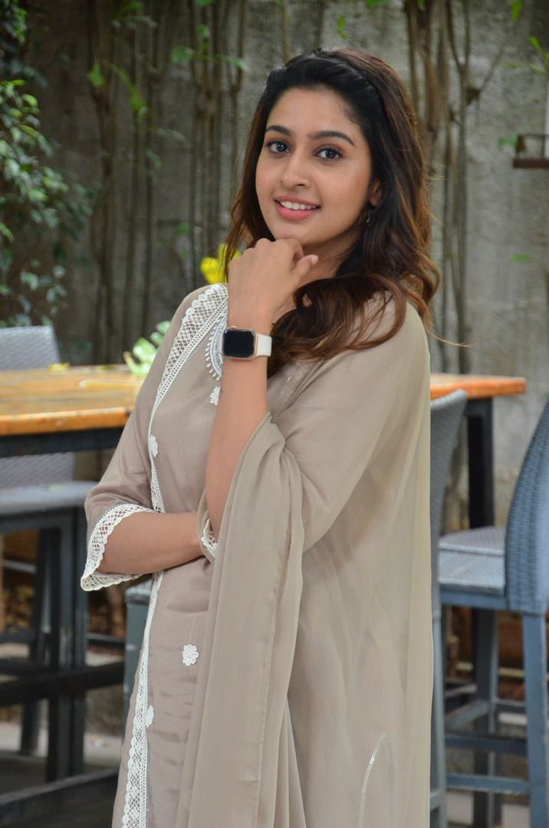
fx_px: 3100
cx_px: 274
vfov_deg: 15.2
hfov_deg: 10.1
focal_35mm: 135
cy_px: 414
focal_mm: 90
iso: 2000
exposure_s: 1/125
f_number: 5.6
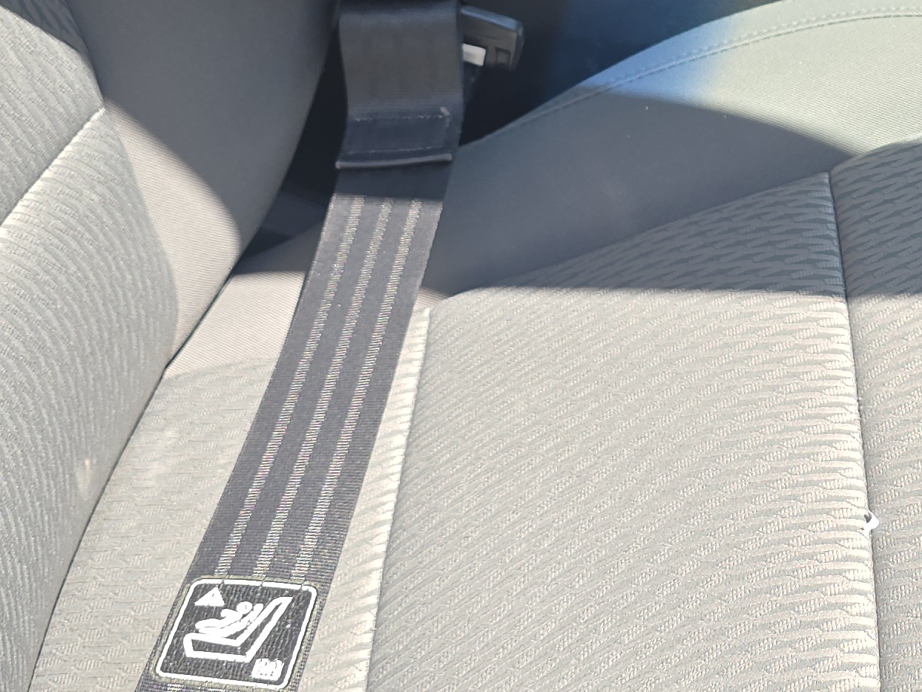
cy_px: 110
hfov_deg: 24.6
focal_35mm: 74
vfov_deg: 19.6
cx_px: 1007
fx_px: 1971
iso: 12
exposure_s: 1/205
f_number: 1.7
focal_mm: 6.3
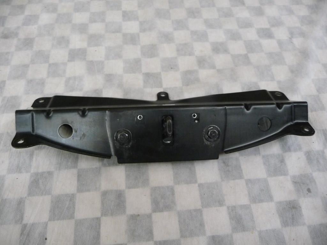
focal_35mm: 28
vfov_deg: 49.7
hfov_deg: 63.4
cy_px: 122
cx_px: 164
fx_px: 265
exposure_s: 1/30
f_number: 3.3
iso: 320
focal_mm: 4.7
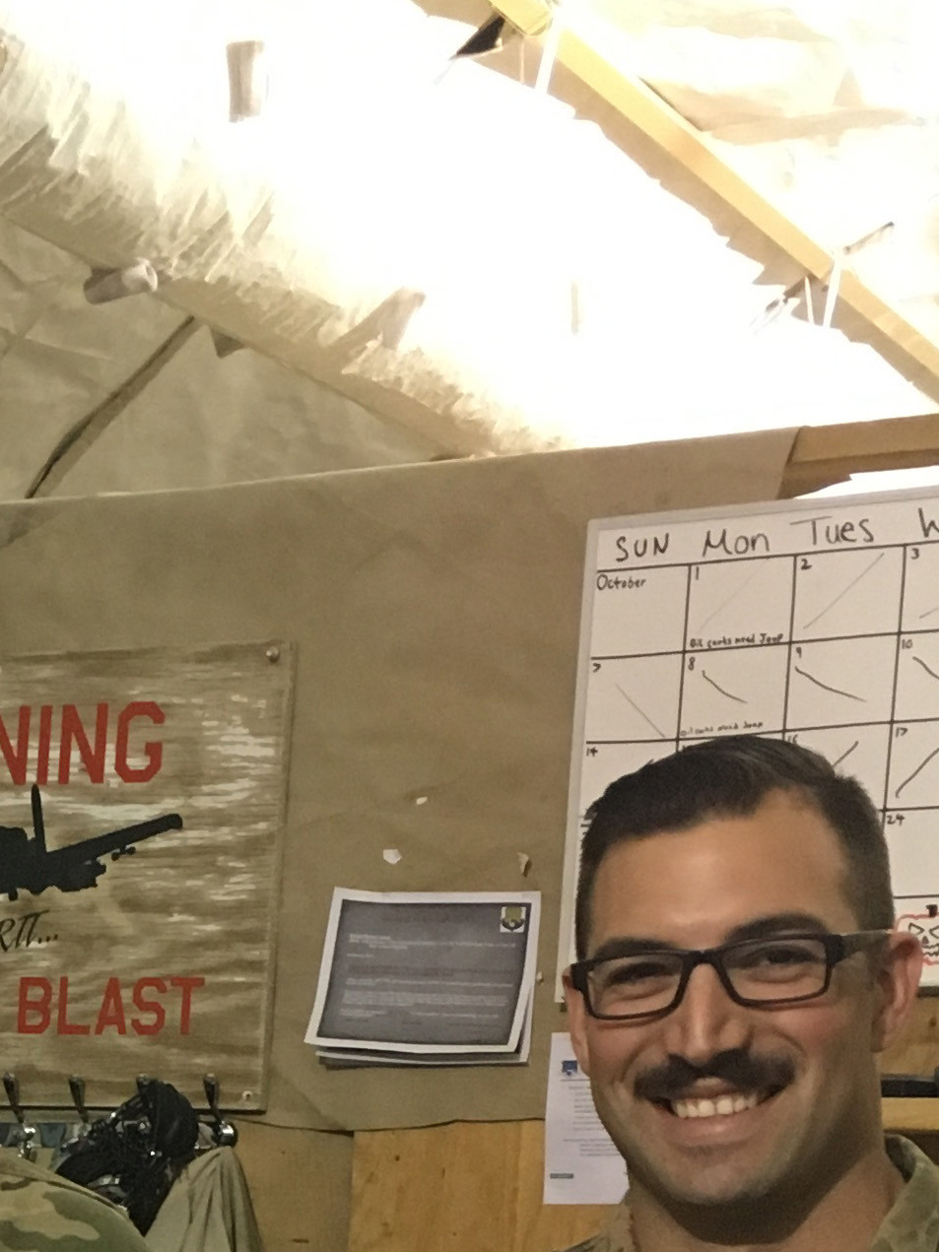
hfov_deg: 15.5
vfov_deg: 19.3
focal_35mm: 92
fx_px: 3328
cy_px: 1726
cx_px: -167
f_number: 2.2
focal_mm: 4.15
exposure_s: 1/33
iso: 160
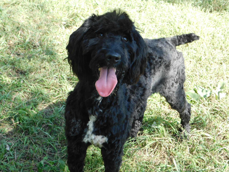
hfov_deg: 24.4
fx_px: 529
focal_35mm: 80
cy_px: 86
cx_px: 114
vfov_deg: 18.4
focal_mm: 14.2
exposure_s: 1/250
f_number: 4.4
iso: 320
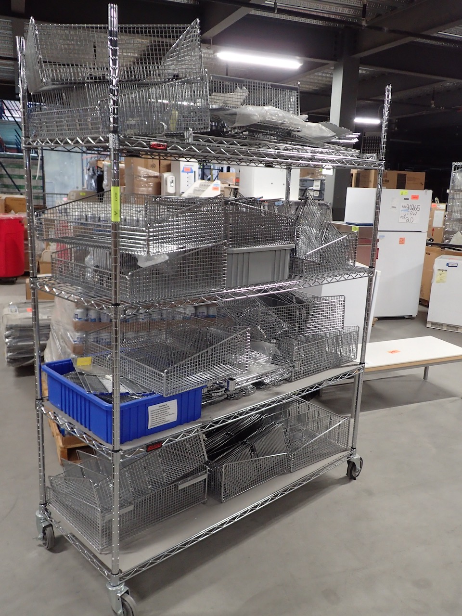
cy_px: 308
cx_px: 231
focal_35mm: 30
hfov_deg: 46.8
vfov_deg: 60.0
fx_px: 534
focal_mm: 5.5
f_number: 2.3
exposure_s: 1/30
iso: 320
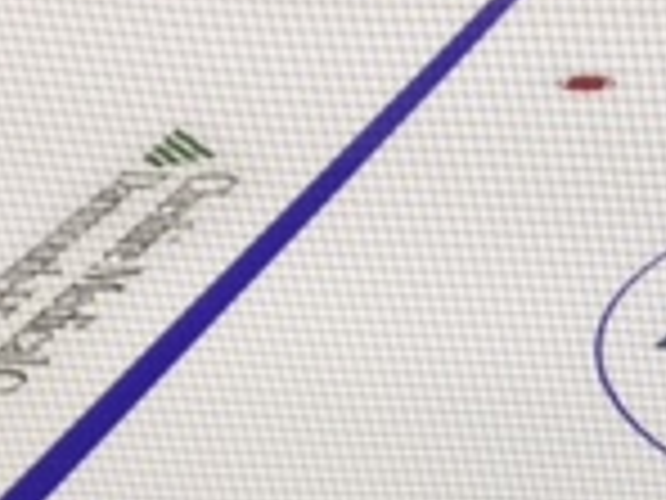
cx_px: 1089
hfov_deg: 14.4
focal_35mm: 125
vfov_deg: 11.6
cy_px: 577
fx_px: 2405
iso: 40
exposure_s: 1/60
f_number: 2.2
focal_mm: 4.15
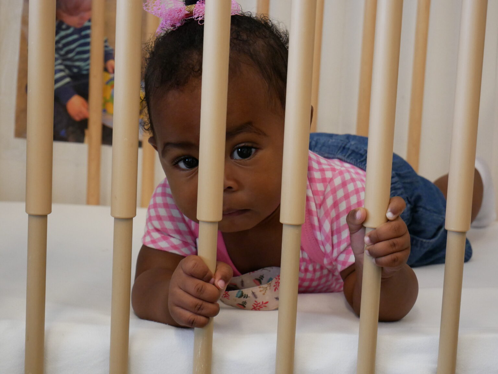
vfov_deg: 18.9
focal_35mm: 78
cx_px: 249
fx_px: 1122
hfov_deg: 25.0
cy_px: 187
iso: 2000
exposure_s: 1/100
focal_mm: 39
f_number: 5.4
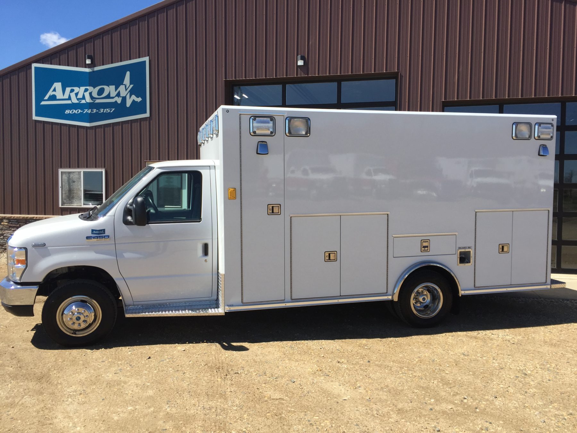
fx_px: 483
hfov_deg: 61.7
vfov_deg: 48.2
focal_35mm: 29
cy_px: 216
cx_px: 288
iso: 32
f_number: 2.2
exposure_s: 1/1799
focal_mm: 4.15
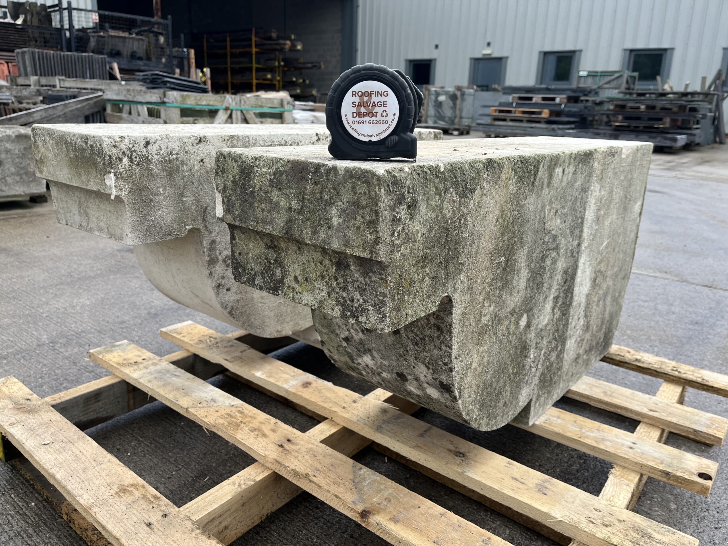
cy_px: 273
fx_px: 547
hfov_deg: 67.3
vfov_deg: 53.1
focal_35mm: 26
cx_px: 364
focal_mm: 5.1
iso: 50
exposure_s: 1/1279
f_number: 1.6
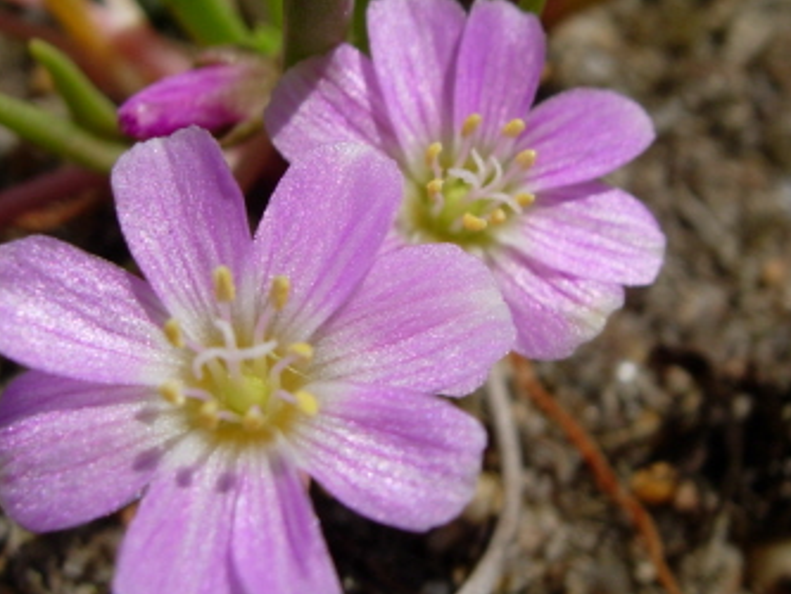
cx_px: 435
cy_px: 225
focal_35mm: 57
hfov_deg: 33.7
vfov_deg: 25.6
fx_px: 1303
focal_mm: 7.8
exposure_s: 1/2048
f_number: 4.8
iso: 64
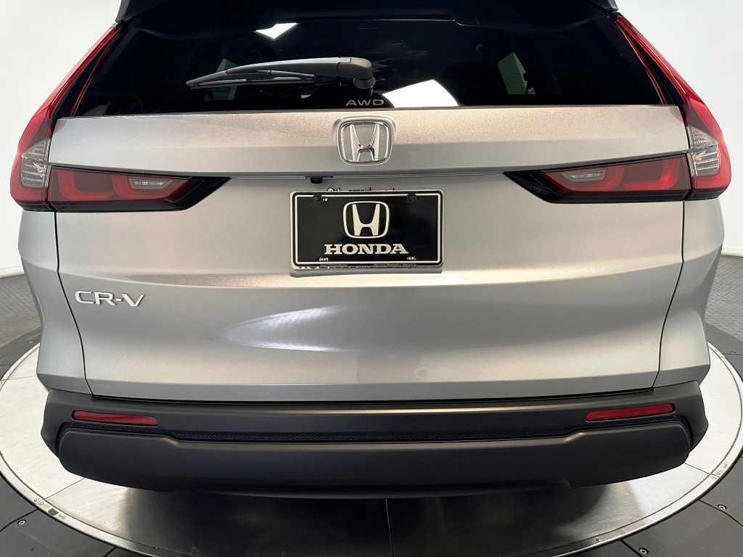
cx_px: 372
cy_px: 278
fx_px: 515
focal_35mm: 24
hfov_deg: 71.6
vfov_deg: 56.8
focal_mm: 6.86
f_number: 1.78
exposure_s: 1/60
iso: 400
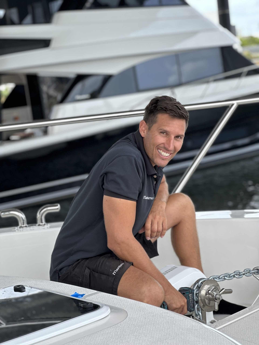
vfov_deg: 25.3
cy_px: 172
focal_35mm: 77
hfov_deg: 19.1
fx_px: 768
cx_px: 130
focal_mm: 9
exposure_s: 1/124
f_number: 2.8
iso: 20
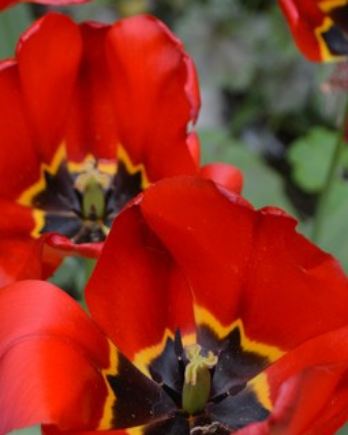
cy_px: 235
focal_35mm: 120
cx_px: 145
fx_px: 1546
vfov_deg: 16.0
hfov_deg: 12.8
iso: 500
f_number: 4.5
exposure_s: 1/500
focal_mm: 34
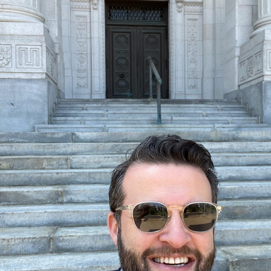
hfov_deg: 35.9
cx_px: 163
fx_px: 416
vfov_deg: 36.0
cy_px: 146
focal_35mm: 47
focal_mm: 2.71
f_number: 2.2
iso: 25
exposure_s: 1/126
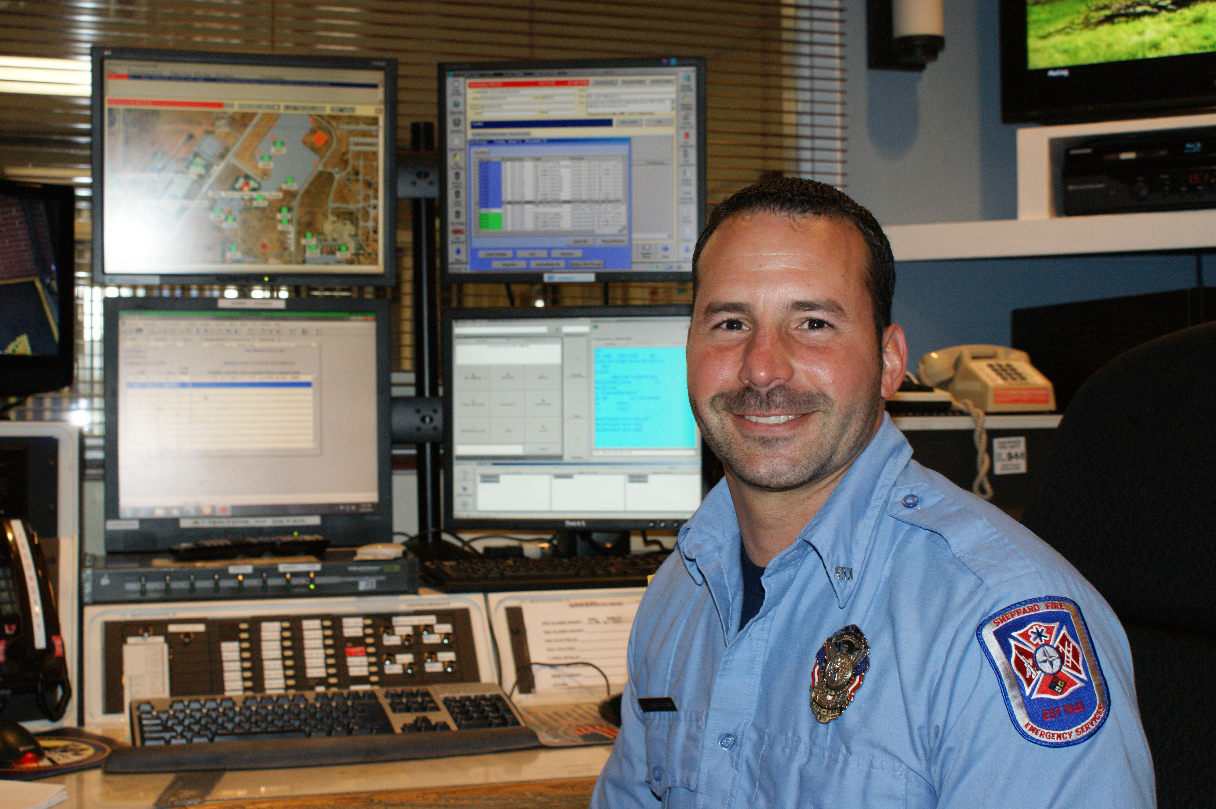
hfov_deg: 43.6
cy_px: 404
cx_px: 608
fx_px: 1519
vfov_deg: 29.8
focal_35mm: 45
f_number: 5.6
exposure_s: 1/60
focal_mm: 30
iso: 400
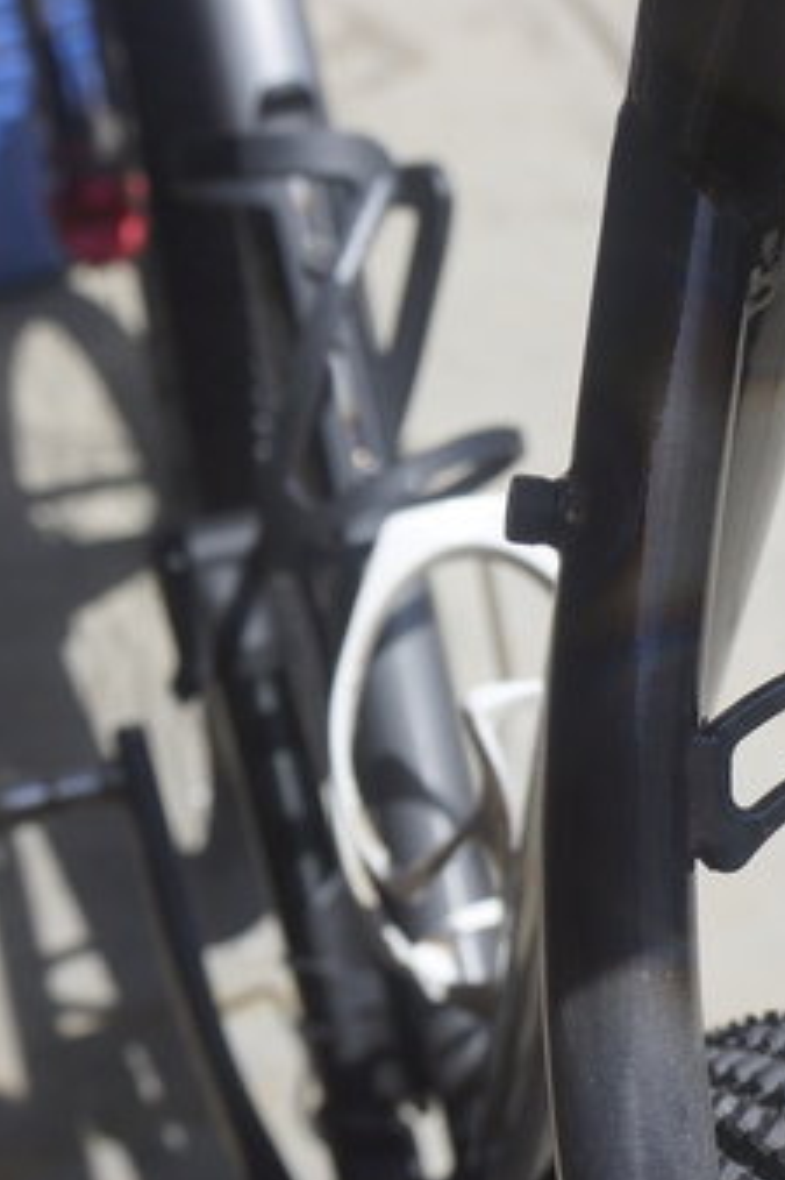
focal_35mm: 58
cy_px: 780
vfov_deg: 34.2
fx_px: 1899
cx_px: 377
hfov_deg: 23.4
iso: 100
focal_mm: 19
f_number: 4.5
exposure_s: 1/640
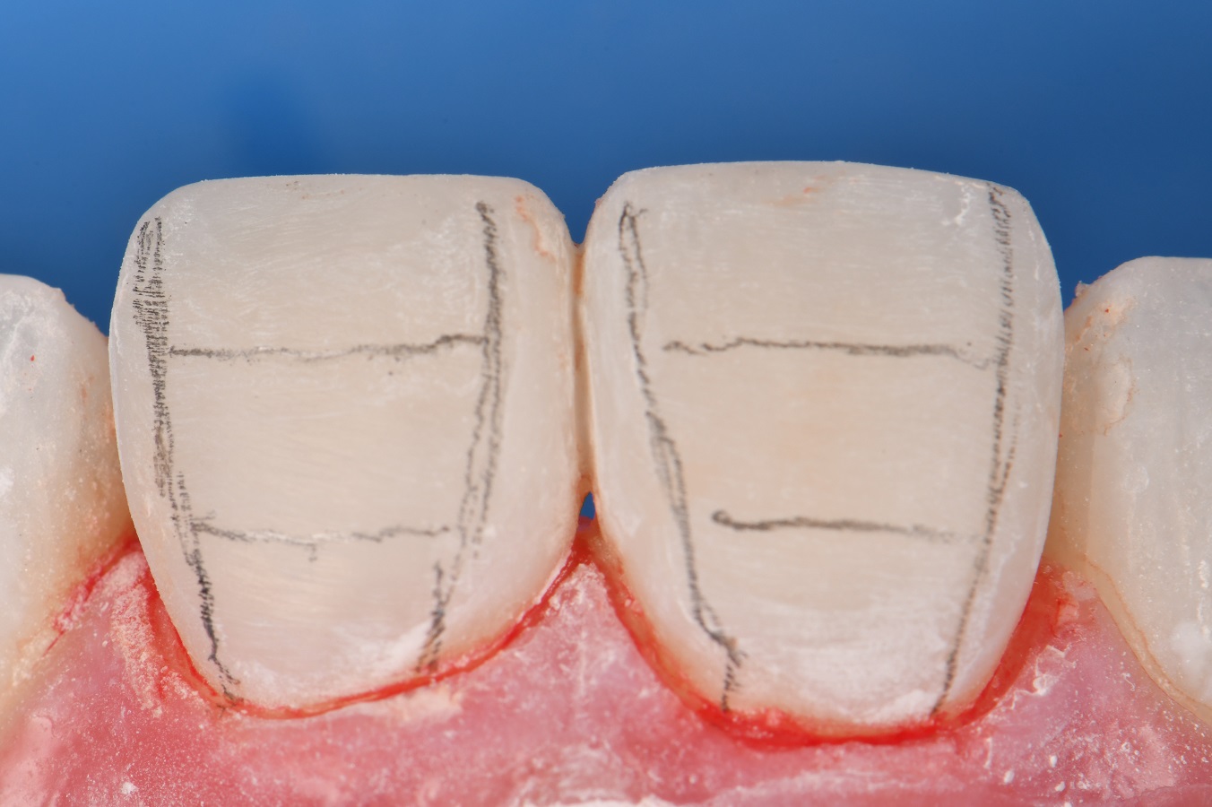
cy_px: 404
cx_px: 606
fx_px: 5283
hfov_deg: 13.1
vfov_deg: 8.7
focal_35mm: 157
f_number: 32
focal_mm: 105
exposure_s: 1/200
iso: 200
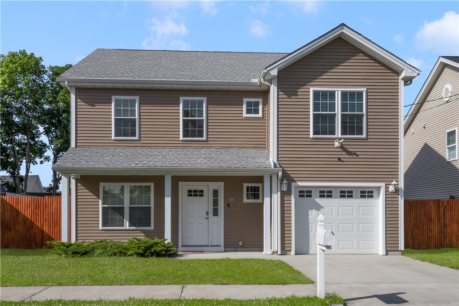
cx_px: 230
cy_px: 153
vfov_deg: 43.6
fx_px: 382
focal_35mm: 30
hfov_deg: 61.9
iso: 400
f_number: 14
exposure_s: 1/640
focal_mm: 20
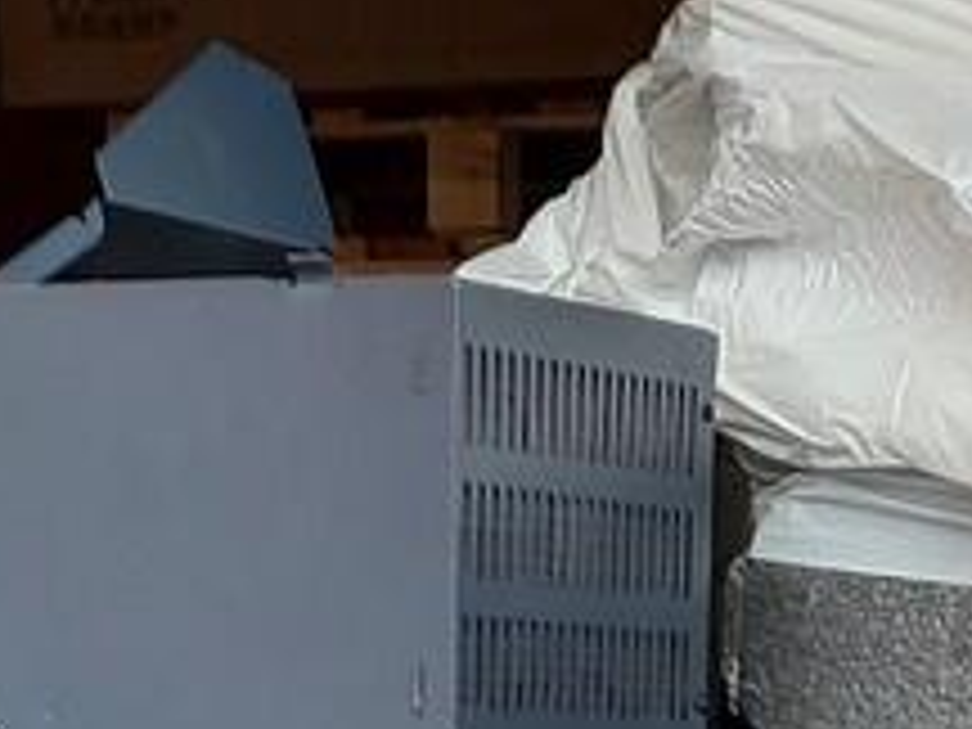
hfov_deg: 11.8
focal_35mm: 167
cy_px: 2207
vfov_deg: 7.7
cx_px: 468
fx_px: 4689
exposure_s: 1/100
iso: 32
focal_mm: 5.23
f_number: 1.8
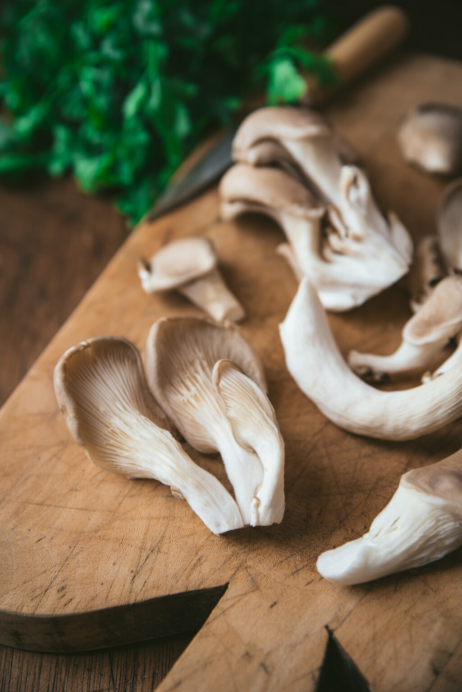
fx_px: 1193
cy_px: 346
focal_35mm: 62
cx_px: 231
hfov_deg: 21.9
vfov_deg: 32.4
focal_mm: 62
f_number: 3.2
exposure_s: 1/80
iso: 200
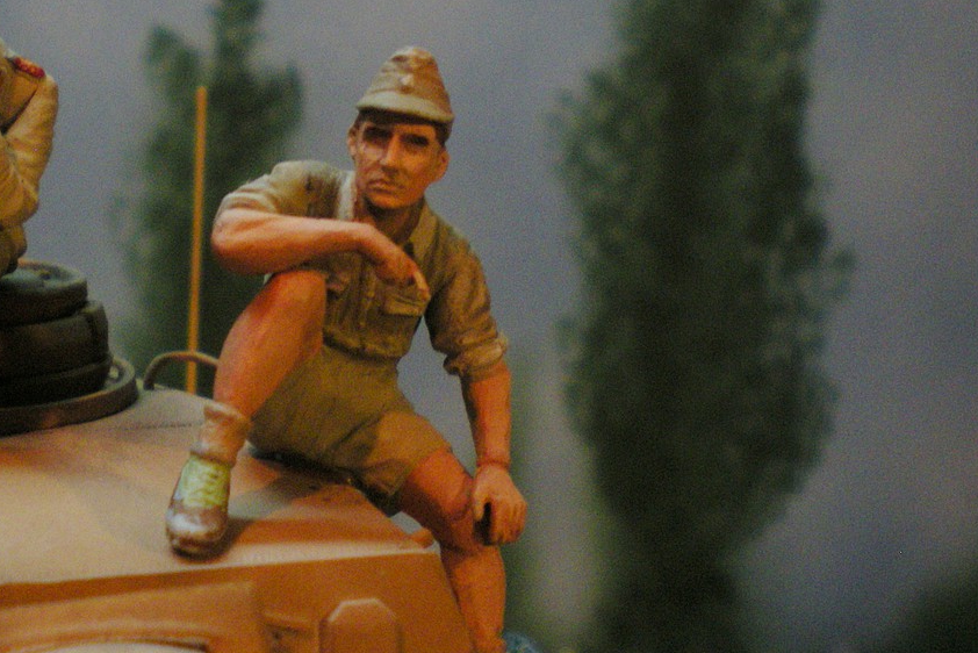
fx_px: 1630
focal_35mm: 60
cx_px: 339
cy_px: 476
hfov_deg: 33.1
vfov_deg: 22.5
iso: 200
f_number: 3.1
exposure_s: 1/42.8
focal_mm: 6.3
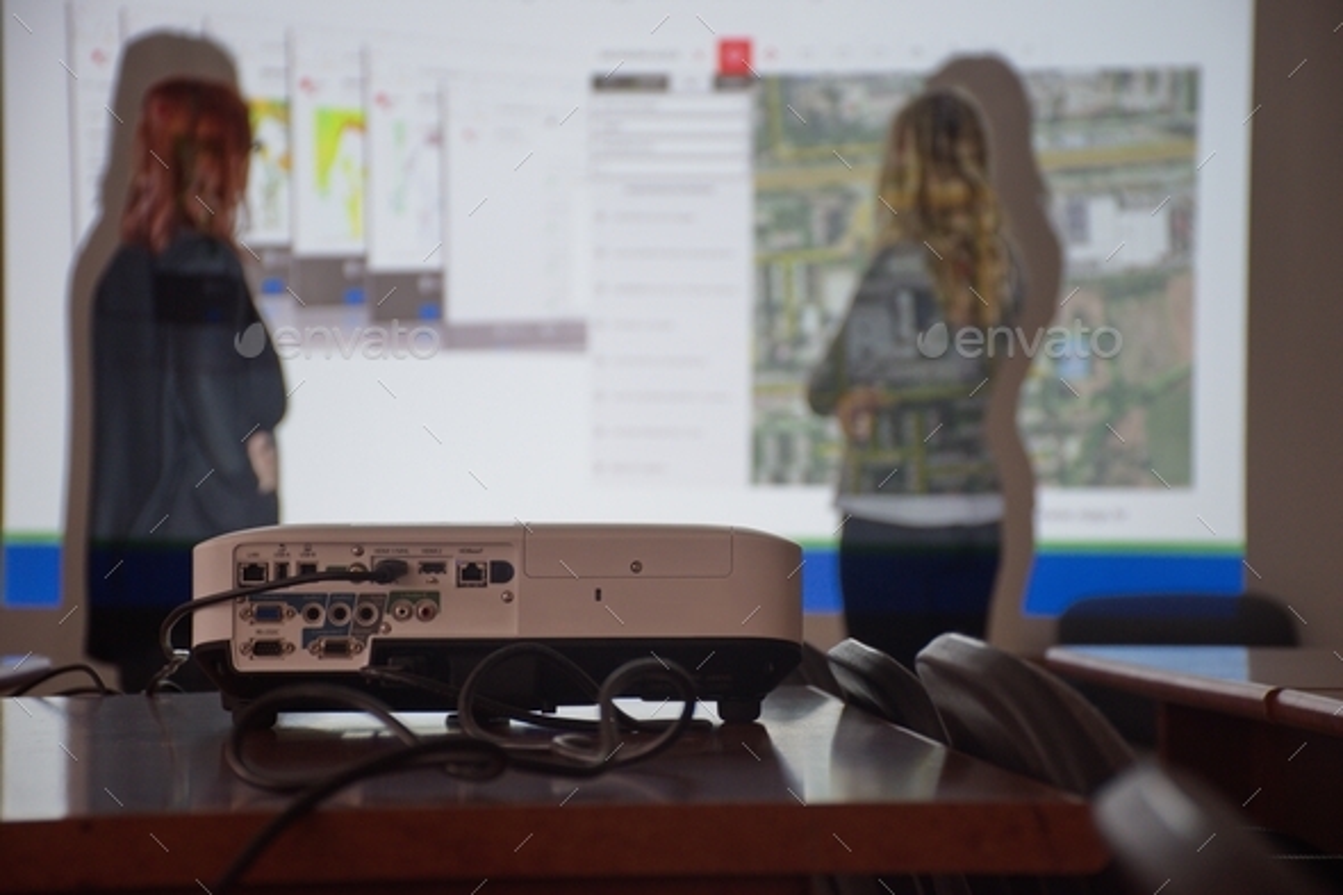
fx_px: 4195
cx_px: 672
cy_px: 448
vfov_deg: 12.2
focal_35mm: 112
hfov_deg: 18.2
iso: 400
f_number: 5
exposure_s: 1/40
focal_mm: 75
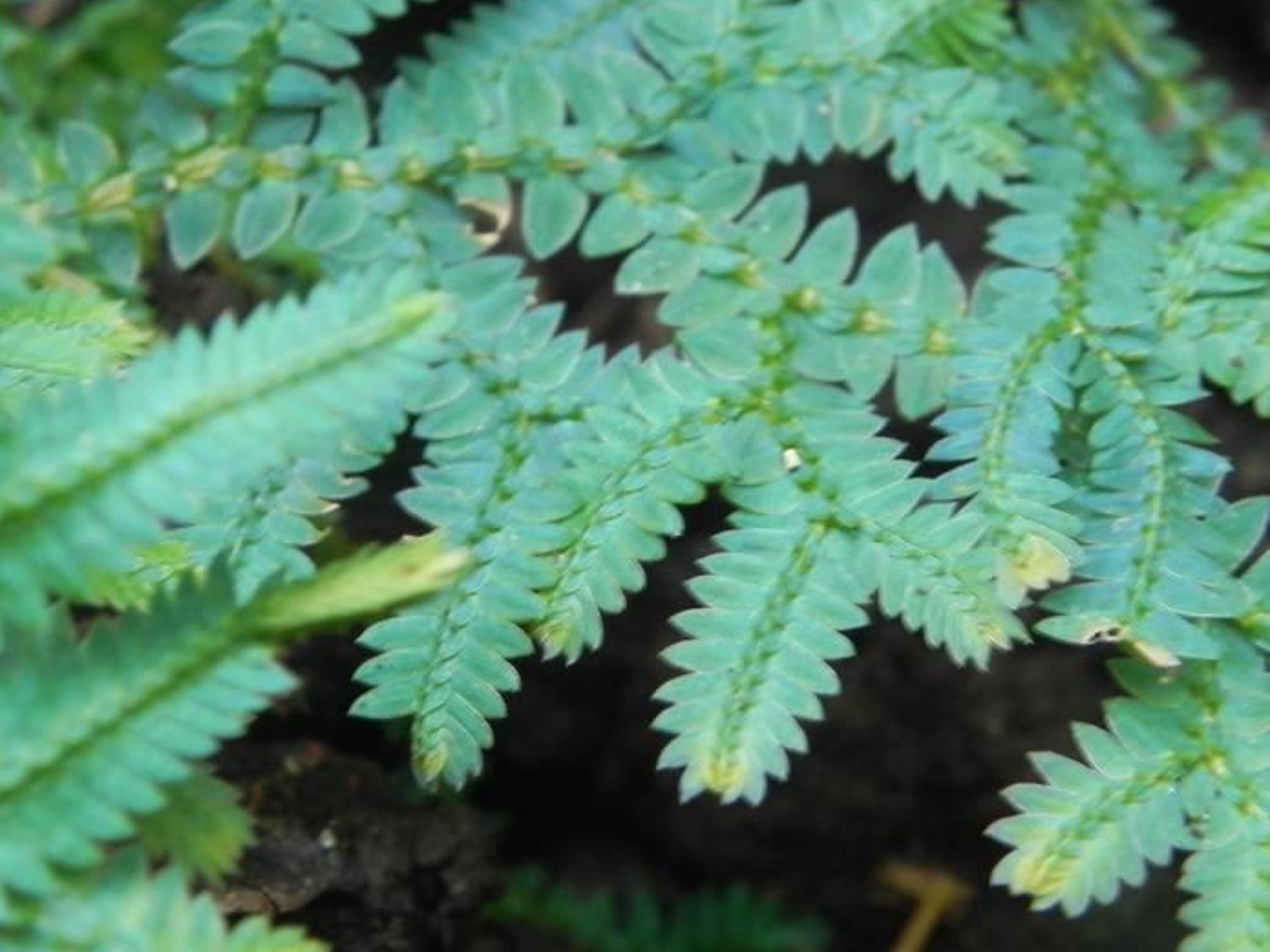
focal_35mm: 95
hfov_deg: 20.6
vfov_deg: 15.6
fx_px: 3485
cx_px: 561
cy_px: 497
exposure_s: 1/31
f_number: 3.5
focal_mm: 11.8
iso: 160
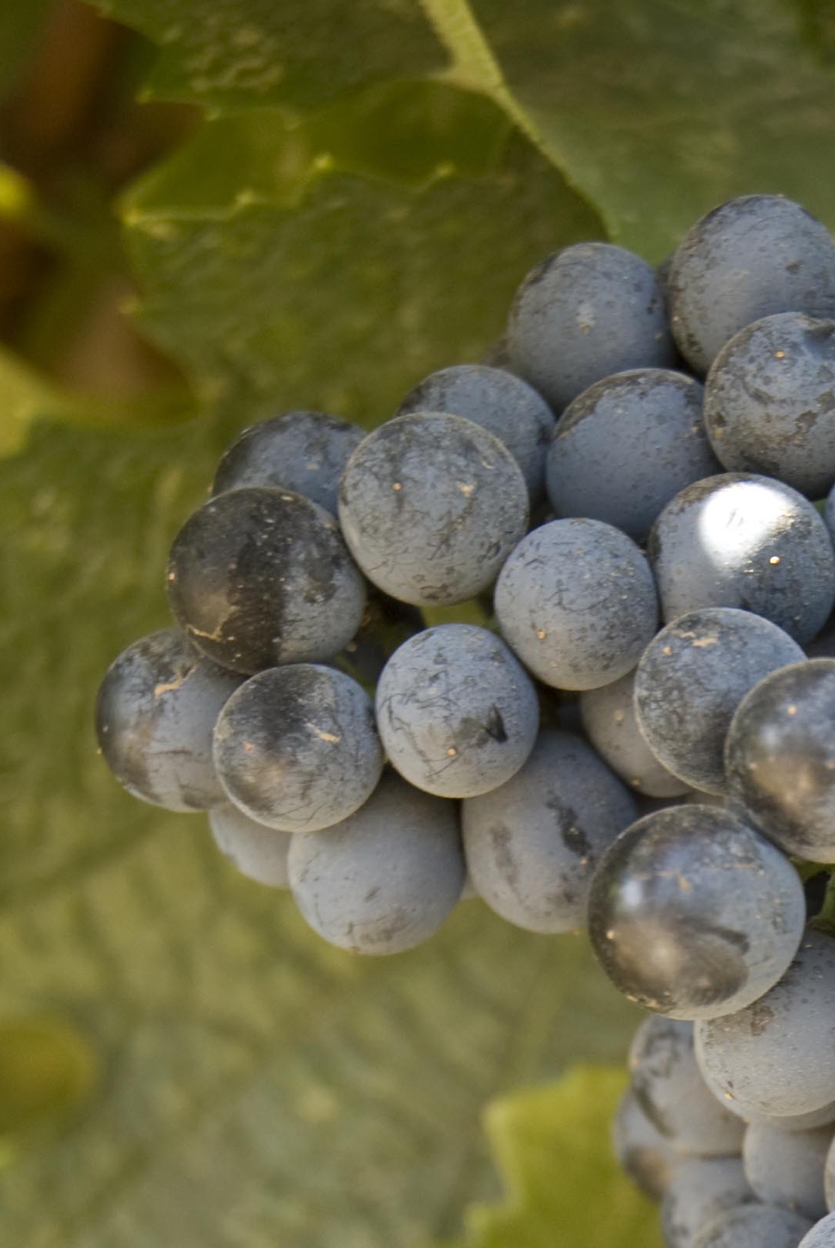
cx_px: 940
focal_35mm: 137
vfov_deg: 14.5
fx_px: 4754
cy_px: 1440
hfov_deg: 9.9
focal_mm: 38
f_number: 4.2
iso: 200
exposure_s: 1/60
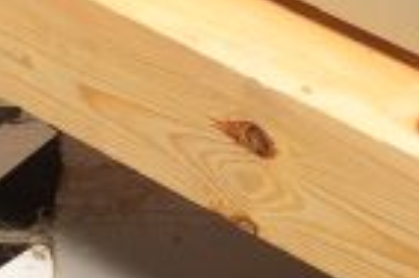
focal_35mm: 212
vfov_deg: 6.3
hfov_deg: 9.7
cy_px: -285
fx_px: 2462
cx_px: 218
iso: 320
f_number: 11
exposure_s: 1/160
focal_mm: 50
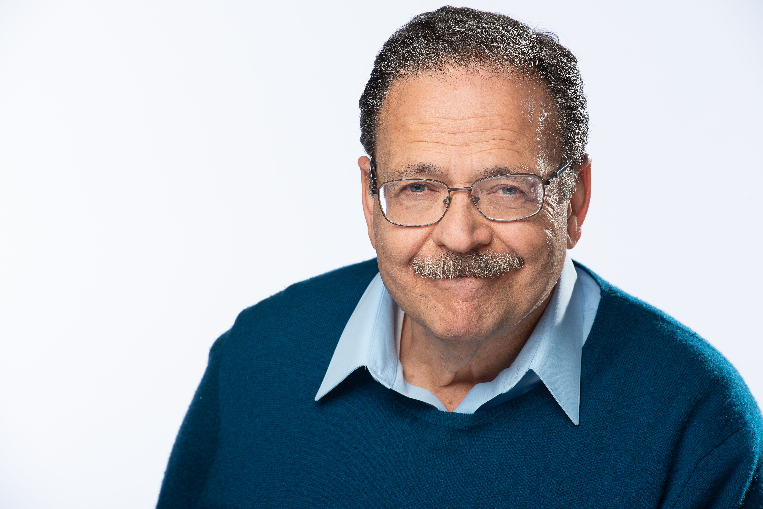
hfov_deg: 10.3
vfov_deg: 6.9
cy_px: 254
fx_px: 4240
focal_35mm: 200
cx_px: 382
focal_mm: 200
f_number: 10
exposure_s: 1/160
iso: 100
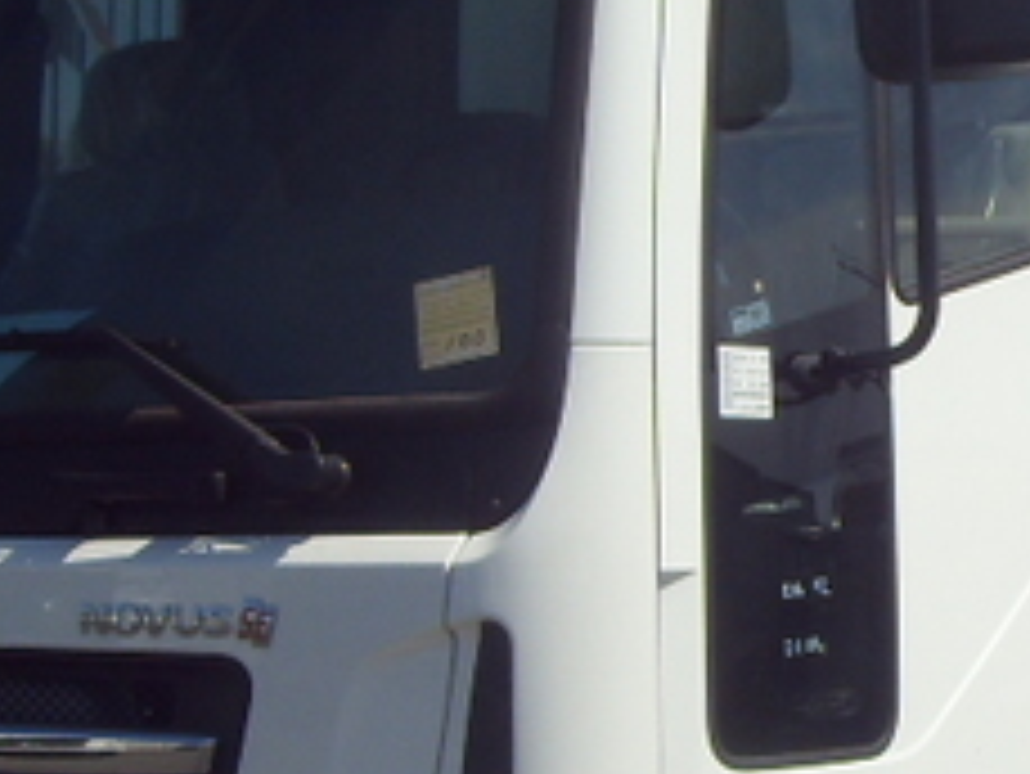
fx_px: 4049
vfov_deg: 10.9
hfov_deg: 14.4
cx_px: 864
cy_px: 468
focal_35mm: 136
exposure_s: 1/500
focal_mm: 6.6
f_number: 6.2
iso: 80
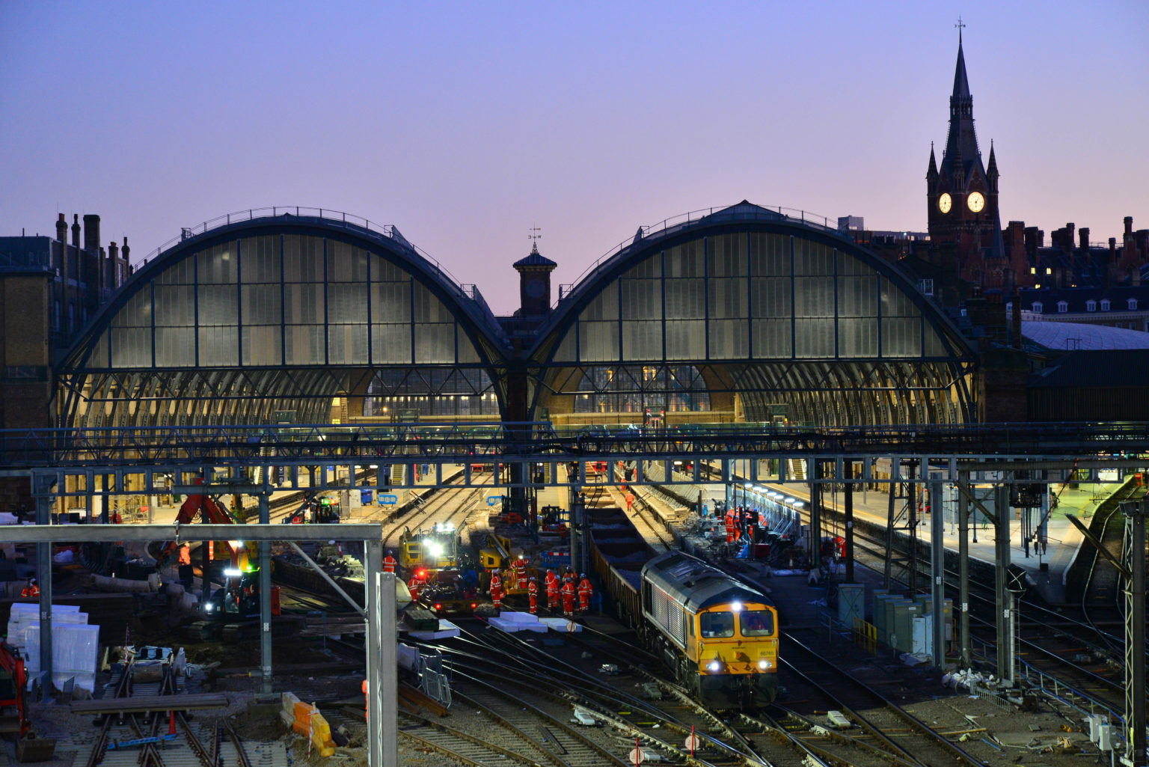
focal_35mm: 85
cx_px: 574
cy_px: 384
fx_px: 2714
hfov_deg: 23.9
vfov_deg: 16.1
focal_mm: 85
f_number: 7.1
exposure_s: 1/10
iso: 1000
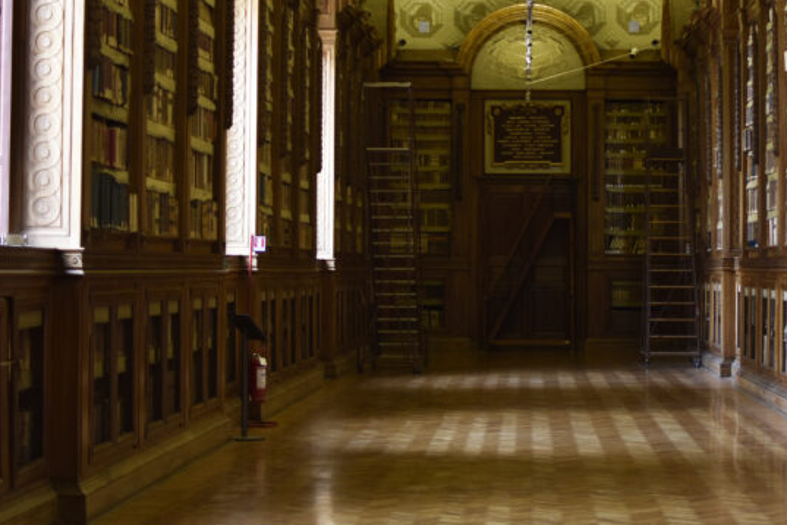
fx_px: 2030
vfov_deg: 14.6
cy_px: 108
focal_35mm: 93
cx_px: 535
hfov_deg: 21.8
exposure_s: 1/80
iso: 200
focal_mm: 35
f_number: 1.8
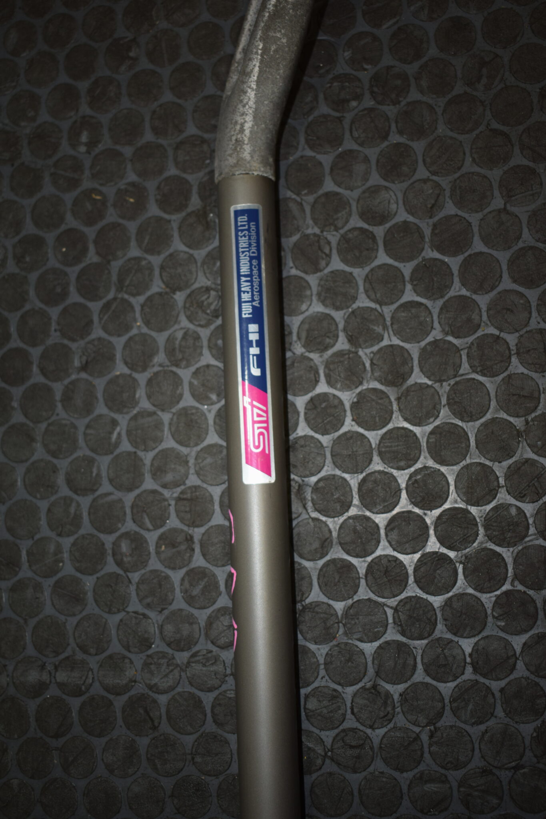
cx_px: 273
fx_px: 990
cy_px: 410
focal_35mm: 44
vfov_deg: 45.0
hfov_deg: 30.8
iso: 400
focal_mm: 29
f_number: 4.2
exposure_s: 1/60
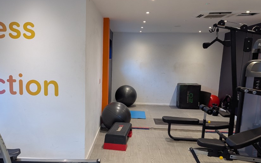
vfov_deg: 34.1
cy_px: 108
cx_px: 98
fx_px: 263
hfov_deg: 52.2
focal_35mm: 37
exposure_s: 1/100
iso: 517
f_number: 1.85
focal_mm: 6.81
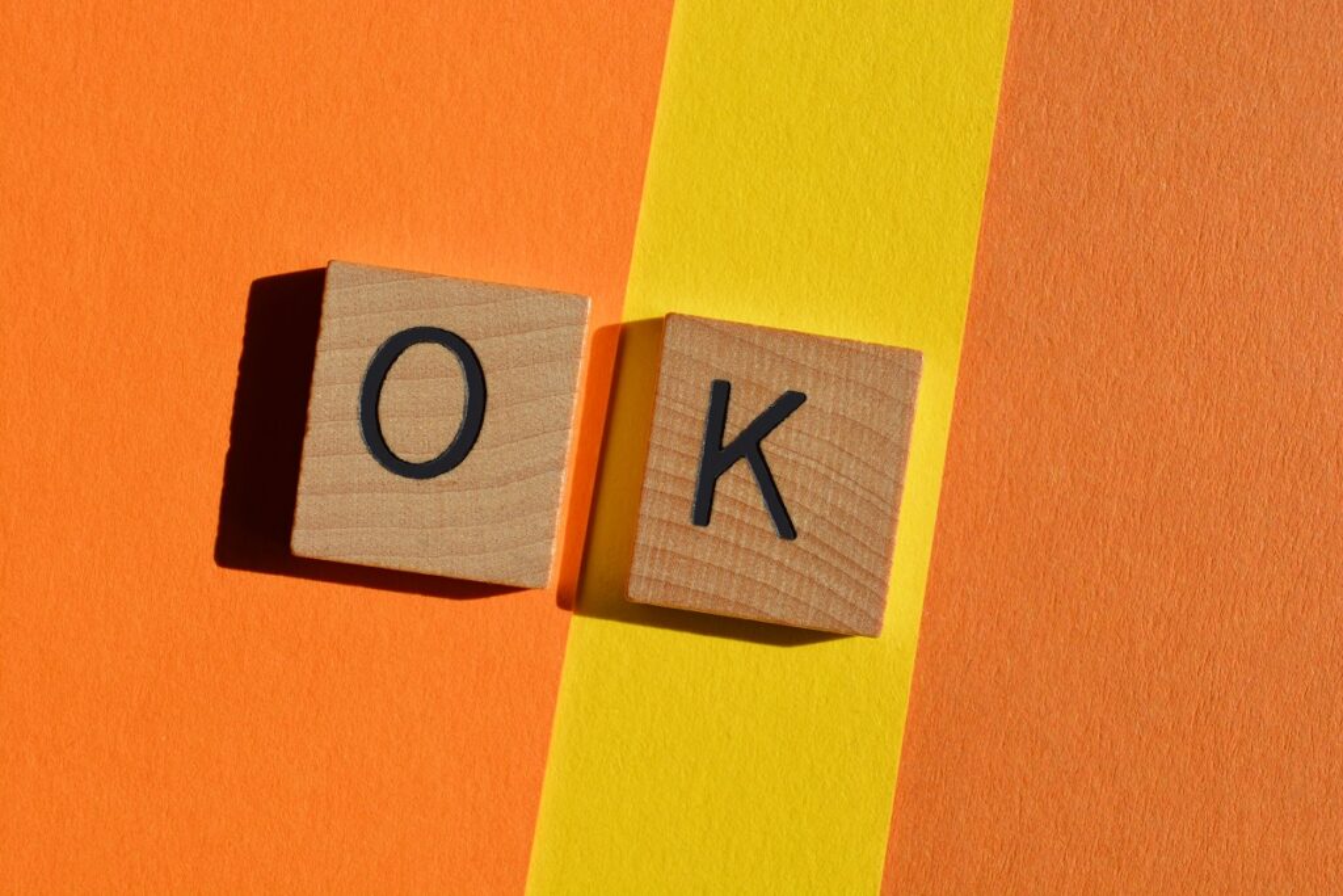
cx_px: 672
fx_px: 2350
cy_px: 448
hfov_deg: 31.9
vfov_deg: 21.6
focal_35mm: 63
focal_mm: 42
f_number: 9
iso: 100
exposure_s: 1/320
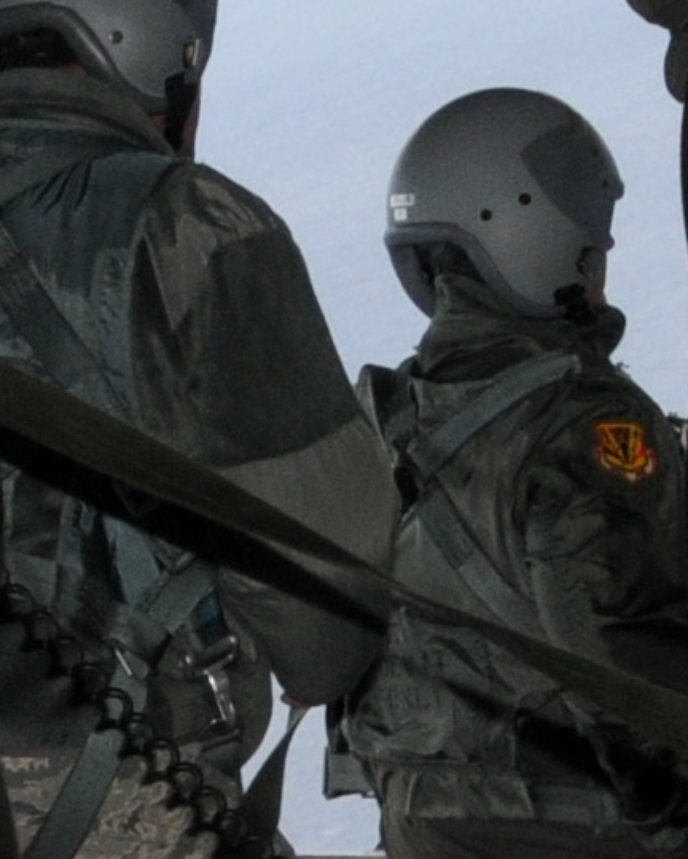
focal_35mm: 357
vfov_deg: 5.4
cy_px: 180
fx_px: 9087
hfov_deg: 4.3
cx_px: 360
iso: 500
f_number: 14
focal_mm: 32
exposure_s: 1/250
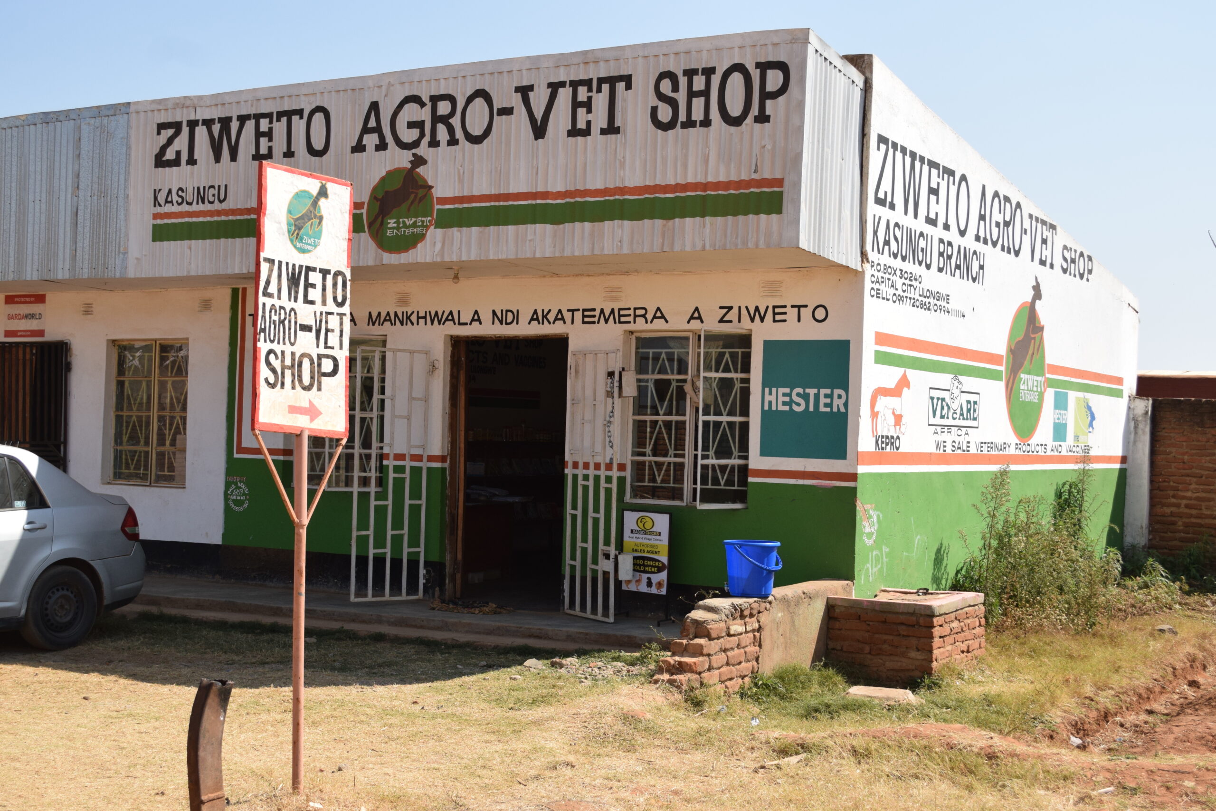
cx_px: 608
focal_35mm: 48
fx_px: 1621
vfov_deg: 28.1
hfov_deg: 41.1
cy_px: 406
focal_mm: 32
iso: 500
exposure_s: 1/1600
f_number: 7.1
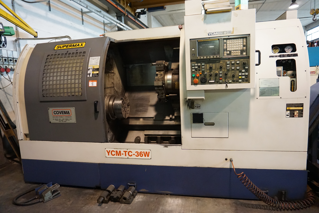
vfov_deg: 53.1
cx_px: 160
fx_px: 213
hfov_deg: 73.7
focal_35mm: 24
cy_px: 106
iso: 3200
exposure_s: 1/80
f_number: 3.5
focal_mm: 16
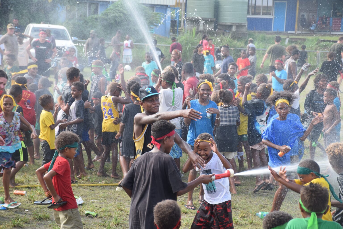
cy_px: 114
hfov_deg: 15.2
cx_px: 172
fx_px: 1286
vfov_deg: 10.2
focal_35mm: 135
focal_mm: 90
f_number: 8
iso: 400
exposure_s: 1/250
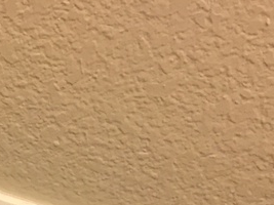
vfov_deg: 15.8
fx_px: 688
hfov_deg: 21.2
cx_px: -38
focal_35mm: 87
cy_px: 290
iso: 125
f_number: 2.2
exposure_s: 1/4
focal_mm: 4.15
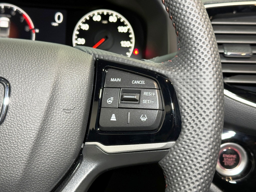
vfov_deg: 30.3
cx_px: 128
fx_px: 355
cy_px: 96
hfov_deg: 39.7
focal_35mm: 48
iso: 400
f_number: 1.78
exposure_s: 1/30
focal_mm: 6.86
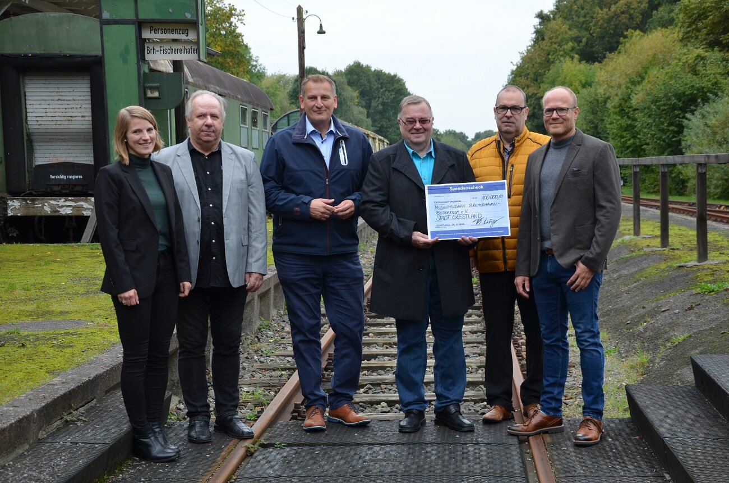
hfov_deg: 33.5
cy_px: 242
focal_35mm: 60
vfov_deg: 22.5
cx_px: 364
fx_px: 1212
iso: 200
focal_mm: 40
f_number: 6.3
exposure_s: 1/160
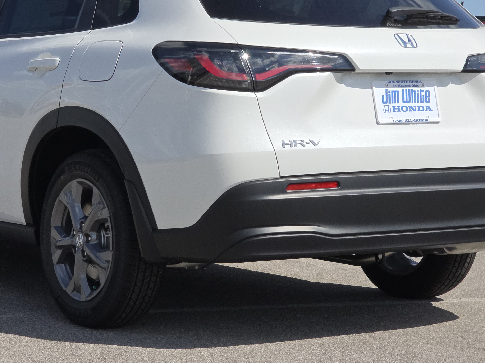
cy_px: 123
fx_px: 1667
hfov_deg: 16.5
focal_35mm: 119
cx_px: 157
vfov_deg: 12.4
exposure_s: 1/3502
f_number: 2.4
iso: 50
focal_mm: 7.9
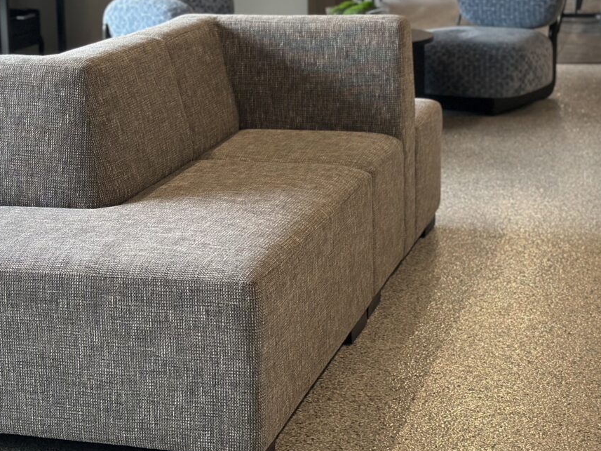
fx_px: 1493
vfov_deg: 17.1
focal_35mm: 86
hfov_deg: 22.3
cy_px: 110
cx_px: 93
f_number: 1.78
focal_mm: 6.86
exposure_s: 1/174
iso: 100
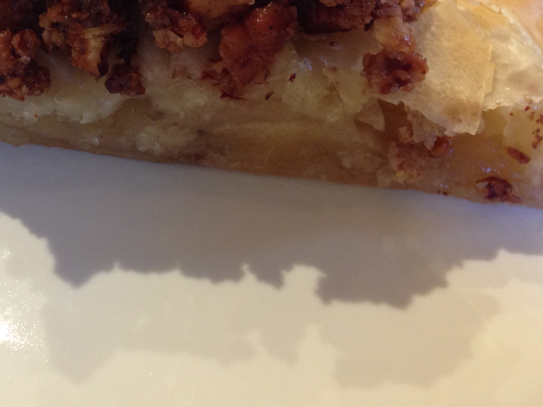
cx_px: 137
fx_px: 973
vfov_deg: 23.2
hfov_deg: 30.7
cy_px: 70
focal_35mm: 62
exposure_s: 1/20
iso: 125
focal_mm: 4.12
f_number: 2.4
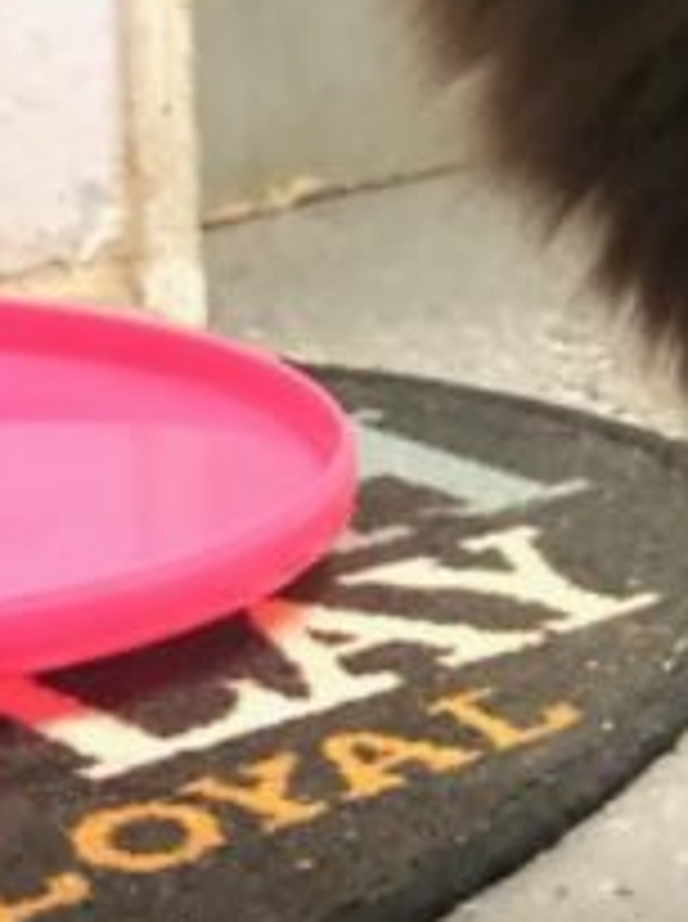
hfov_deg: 9.8
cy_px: 128
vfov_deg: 13.7
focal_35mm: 143
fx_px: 3801
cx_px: 1210
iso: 80
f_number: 1.8
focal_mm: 3.99
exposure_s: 1/15
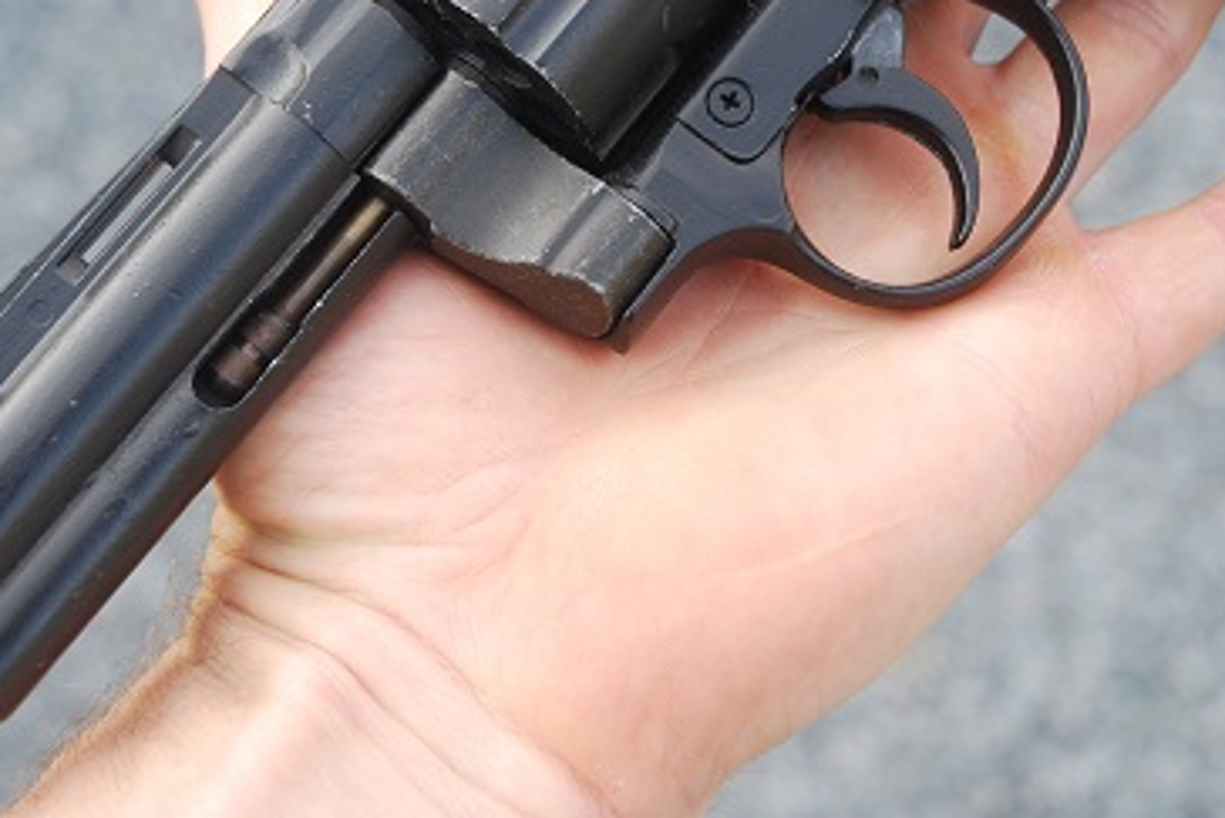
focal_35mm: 94
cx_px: 562
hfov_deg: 21.7
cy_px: 146
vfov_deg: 14.5
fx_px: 3200
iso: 200
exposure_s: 1/100
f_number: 5
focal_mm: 38
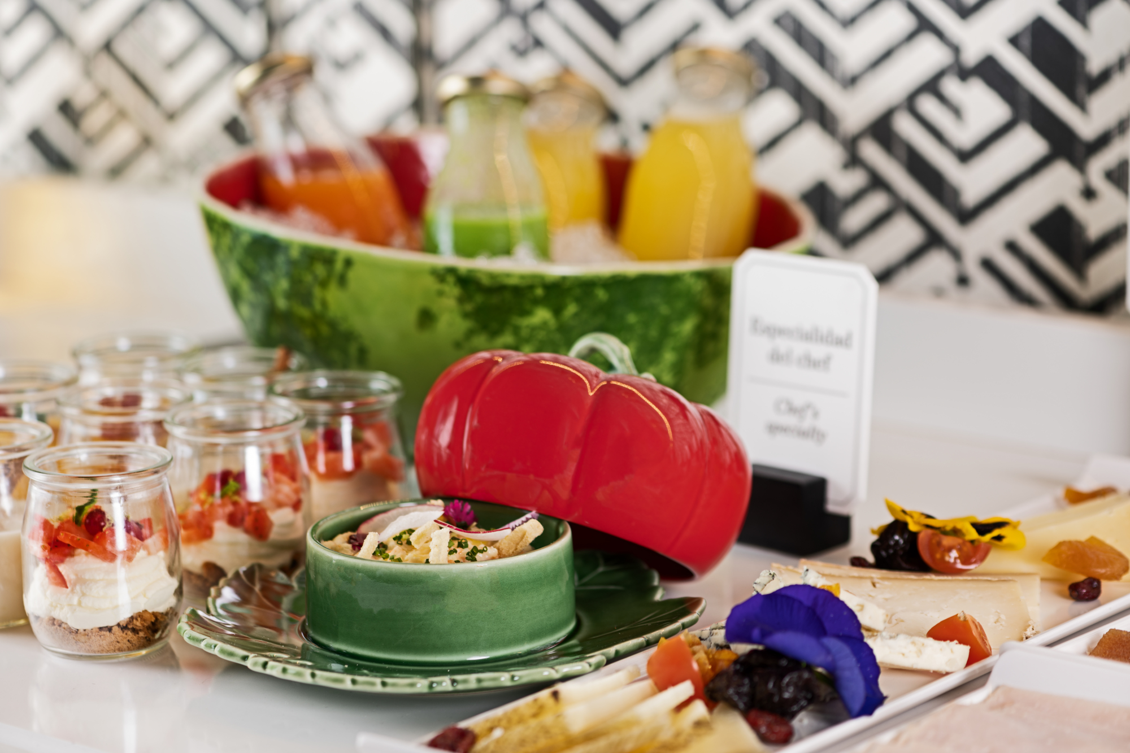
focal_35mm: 105
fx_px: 3295
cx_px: 565
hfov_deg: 19.5
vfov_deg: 13.0
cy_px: 376
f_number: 4.5
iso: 64
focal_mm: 105
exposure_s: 1/40
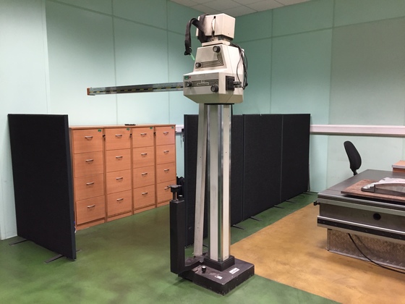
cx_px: 202
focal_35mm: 29
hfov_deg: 61.7
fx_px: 339
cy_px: 152
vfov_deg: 48.2
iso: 160
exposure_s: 1/33
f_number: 2.2
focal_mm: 4.15
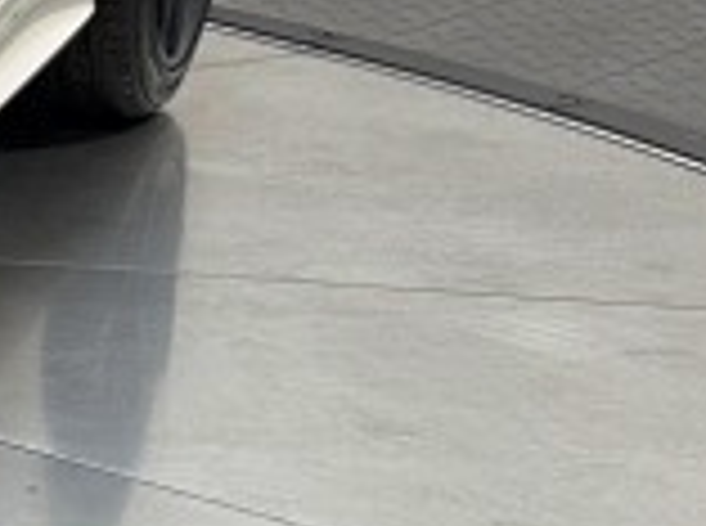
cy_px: 162
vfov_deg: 9.4
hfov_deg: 9.6
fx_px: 3195
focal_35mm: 157
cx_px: -1461
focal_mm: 6.86
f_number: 1.78
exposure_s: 1/60
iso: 160
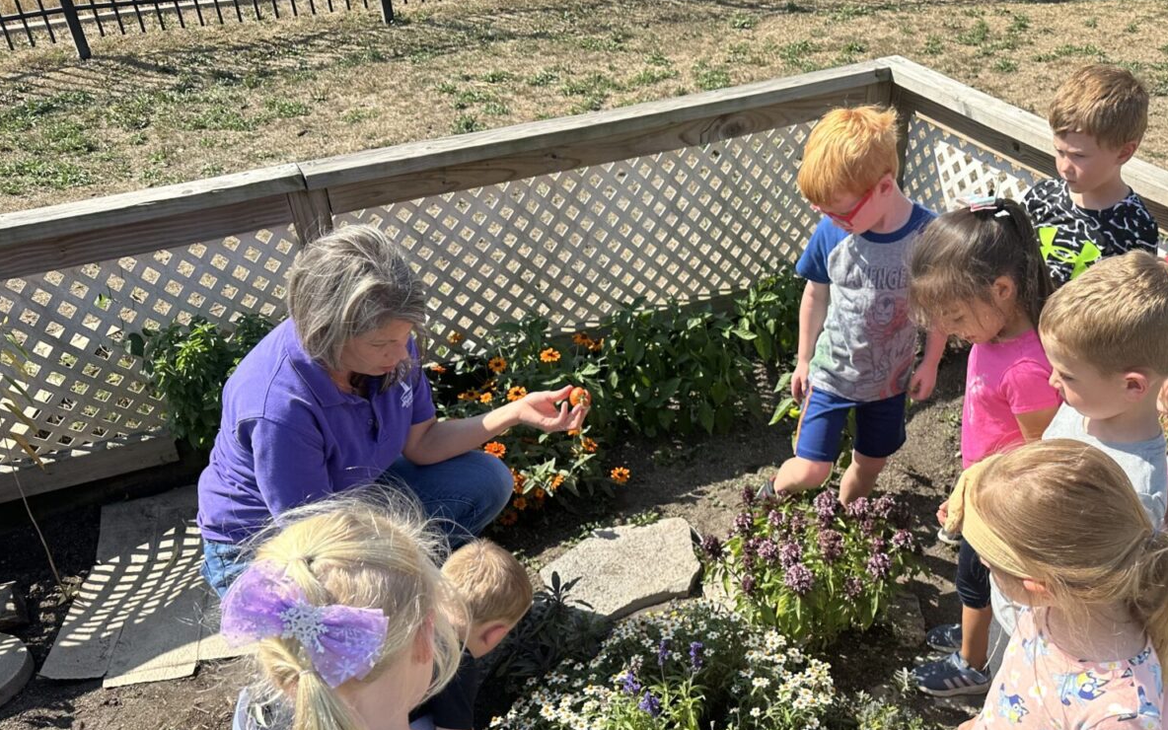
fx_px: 1050
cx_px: 738
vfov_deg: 37.6
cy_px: 529
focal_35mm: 33
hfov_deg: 57.4
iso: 80
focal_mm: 6.86
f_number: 1.78
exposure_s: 1/2591
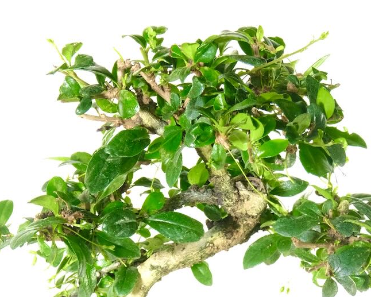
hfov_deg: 7.6
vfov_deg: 6.1
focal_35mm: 253
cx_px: 203
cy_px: 338
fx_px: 2778
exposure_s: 1/13
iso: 1600
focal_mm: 90.4
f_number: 11
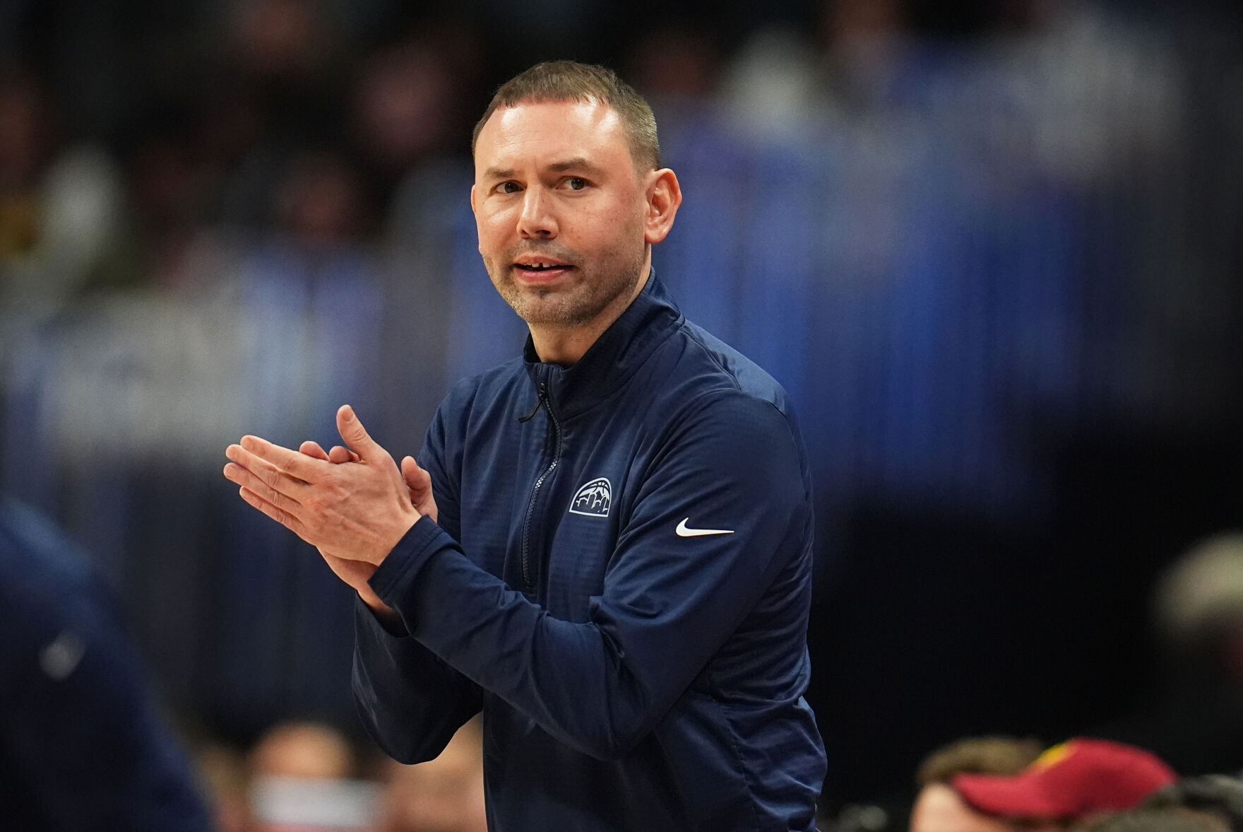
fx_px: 20735
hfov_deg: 3.4
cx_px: 622
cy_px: 416
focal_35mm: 600
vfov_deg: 2.3
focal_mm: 400
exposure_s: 1/2000
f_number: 3.2
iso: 5000
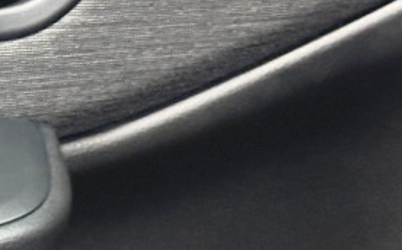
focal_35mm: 189
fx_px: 2069
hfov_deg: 10.8
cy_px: 61
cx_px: -153
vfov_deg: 6.9
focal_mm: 6.86
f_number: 1.78
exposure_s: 1/30
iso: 640
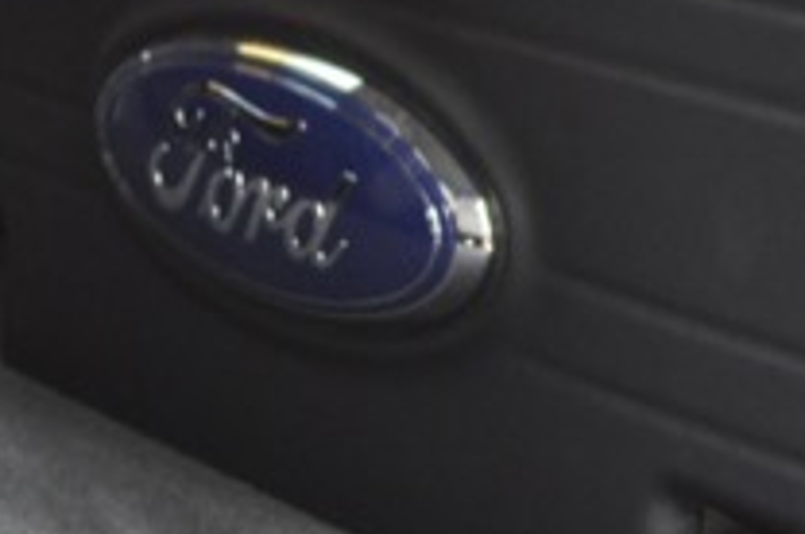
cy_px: 41
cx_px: 430
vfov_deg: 9.1
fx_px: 3349
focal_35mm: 150
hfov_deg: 13.7
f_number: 4.2
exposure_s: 1/60
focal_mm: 26
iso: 800
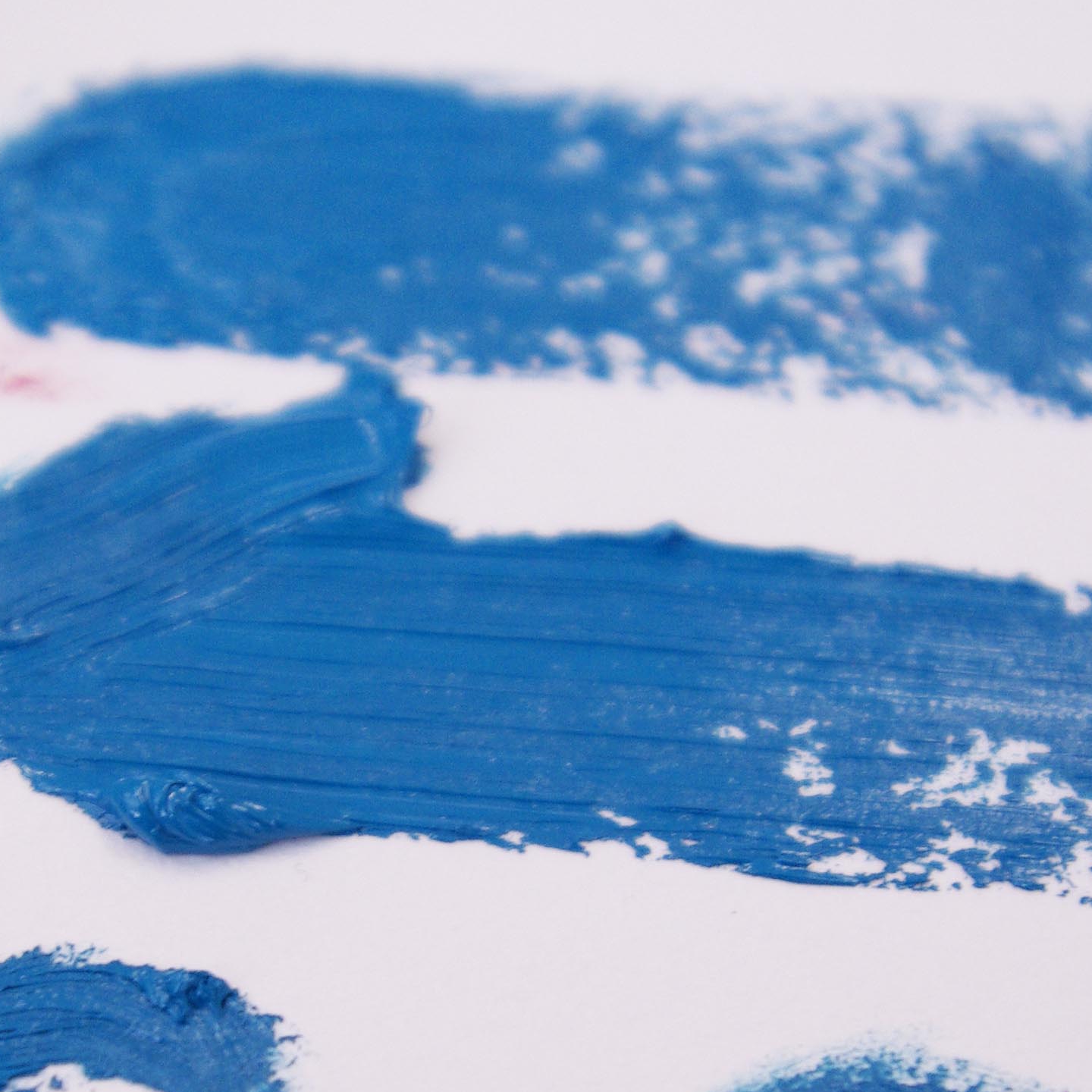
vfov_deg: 14.5
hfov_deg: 14.5
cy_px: 714
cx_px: 334
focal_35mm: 120
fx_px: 4288
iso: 200
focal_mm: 35
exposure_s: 1/90
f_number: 5.6
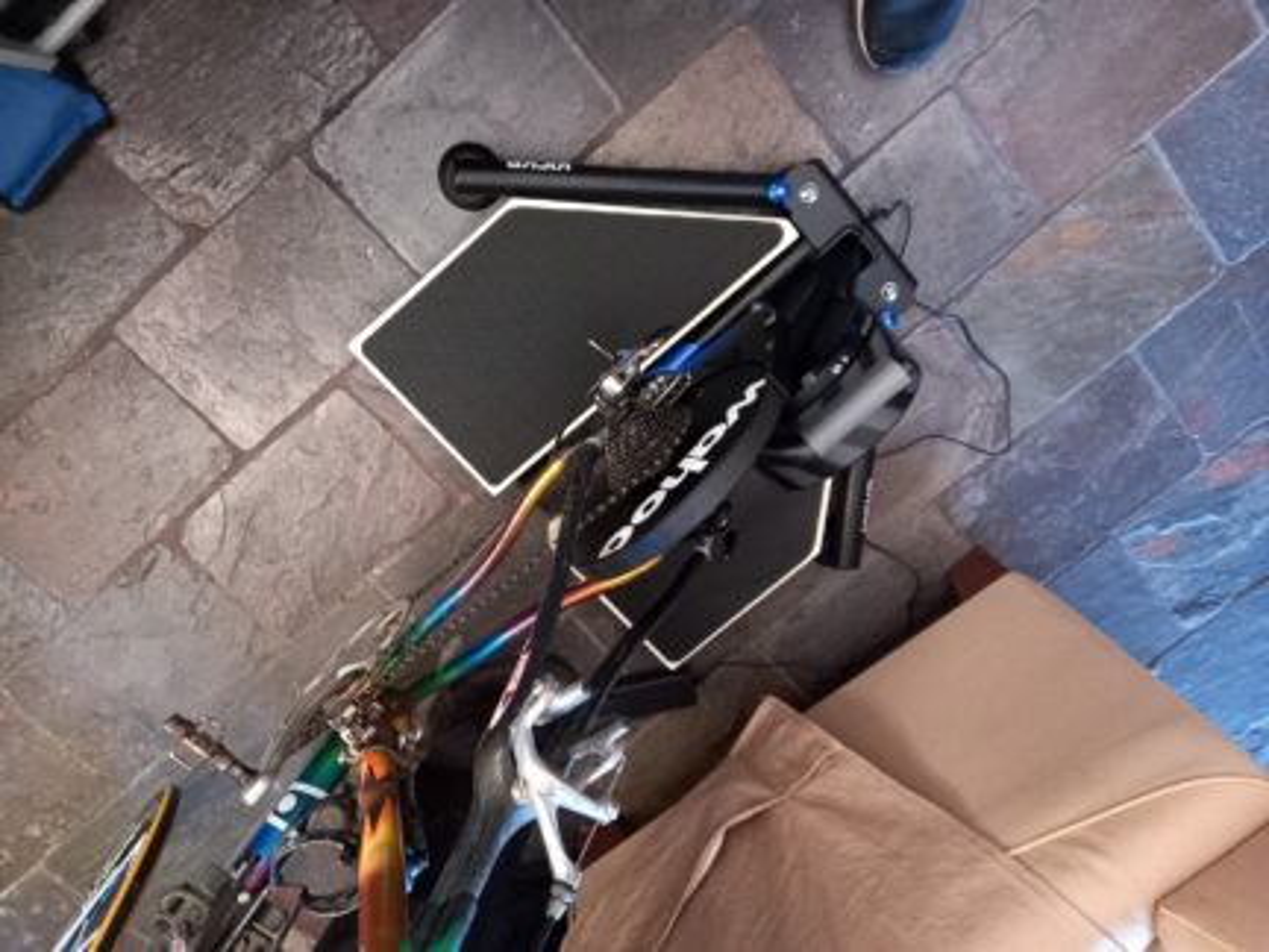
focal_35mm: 25
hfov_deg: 69.4
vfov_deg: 54.9
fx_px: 916
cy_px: 476
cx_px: 634
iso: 1000
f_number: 2
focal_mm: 4.6
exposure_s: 1/15
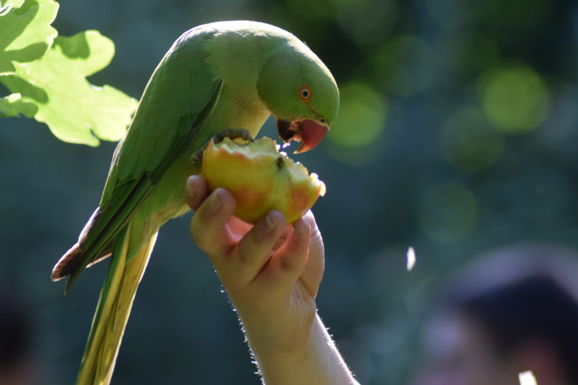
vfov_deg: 3.9
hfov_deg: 5.8
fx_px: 5714
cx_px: 283
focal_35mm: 356
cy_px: 147
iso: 200
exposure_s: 1/250
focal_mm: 190
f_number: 5.6
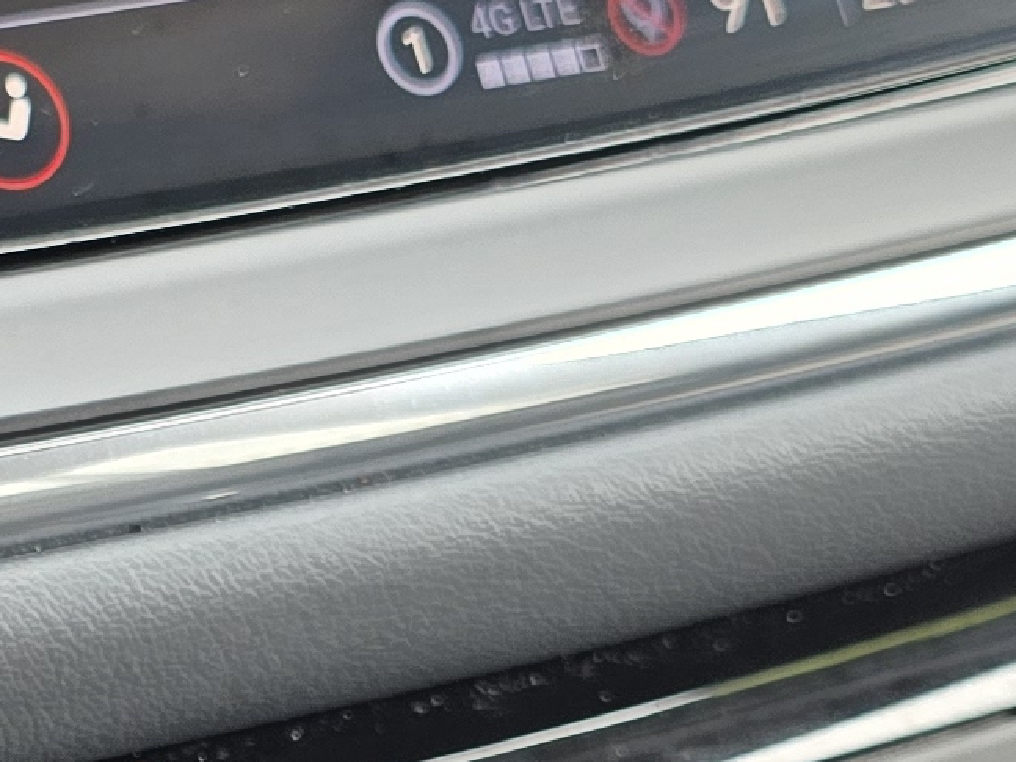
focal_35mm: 142
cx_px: -232
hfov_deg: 13.5
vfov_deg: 10.3
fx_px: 4168
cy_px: 945
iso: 64
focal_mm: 6.3
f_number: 1.7
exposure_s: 1/180
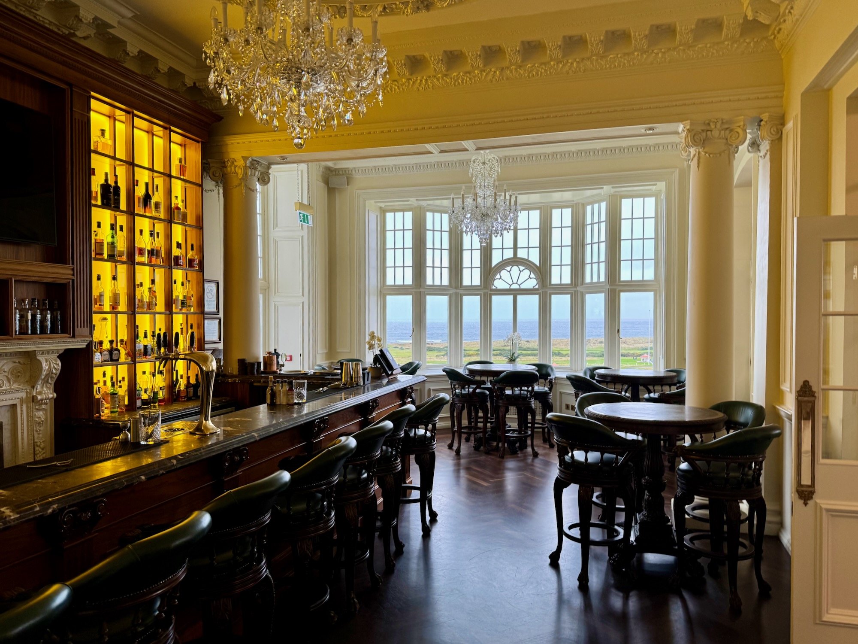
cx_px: 429
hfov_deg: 71.6
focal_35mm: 24
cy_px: 322
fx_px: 595
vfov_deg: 56.8
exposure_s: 1/100
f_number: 1.78
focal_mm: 6.76
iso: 100
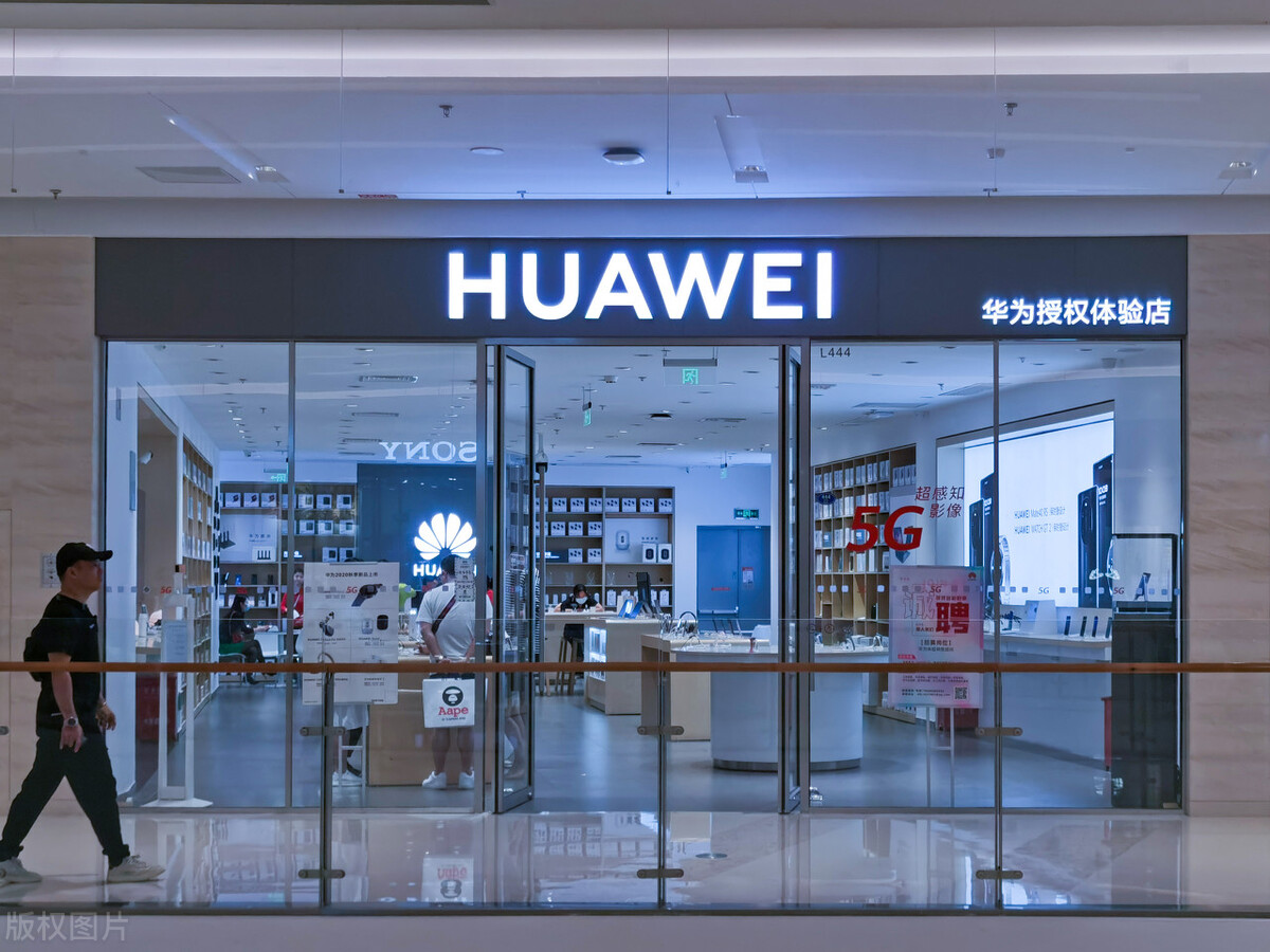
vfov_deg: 24.4
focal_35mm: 60
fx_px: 2201
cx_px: 635
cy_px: 476
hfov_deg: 32.2
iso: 50
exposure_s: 1/428
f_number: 1.6
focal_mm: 5.56
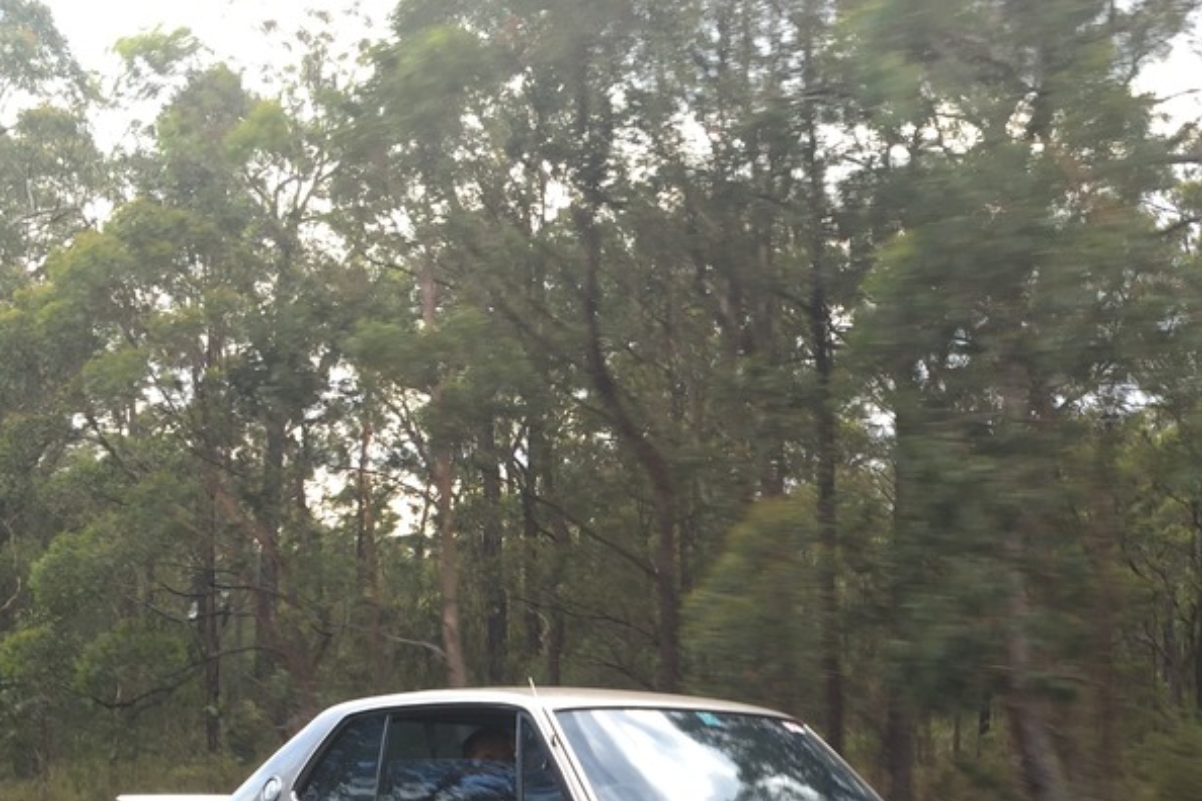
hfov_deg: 37.7
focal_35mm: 52
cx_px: 818
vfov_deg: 25.1
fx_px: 1736
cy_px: 744
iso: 25
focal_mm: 4.15
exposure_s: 1/100
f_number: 2.2
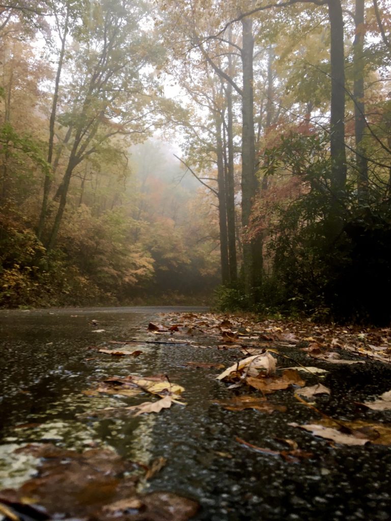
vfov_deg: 61.7
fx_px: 437
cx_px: 196
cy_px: 260
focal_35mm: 29
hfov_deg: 48.2
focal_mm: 4.15
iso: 25
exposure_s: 1/30
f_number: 2.2
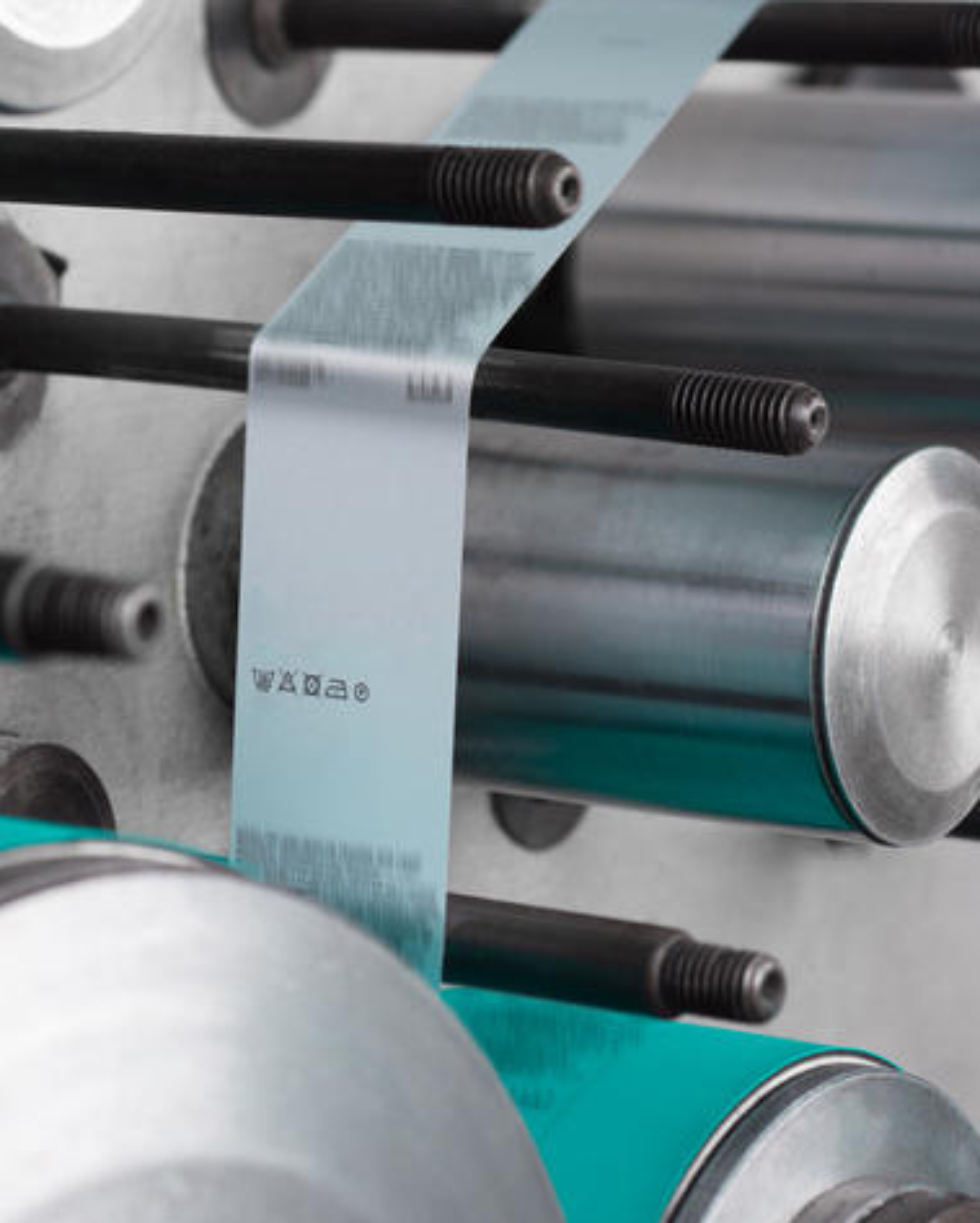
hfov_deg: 12.6
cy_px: 617
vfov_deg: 15.8
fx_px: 4419
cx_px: 189
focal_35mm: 122
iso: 64
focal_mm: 85
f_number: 7.6
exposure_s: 1/80
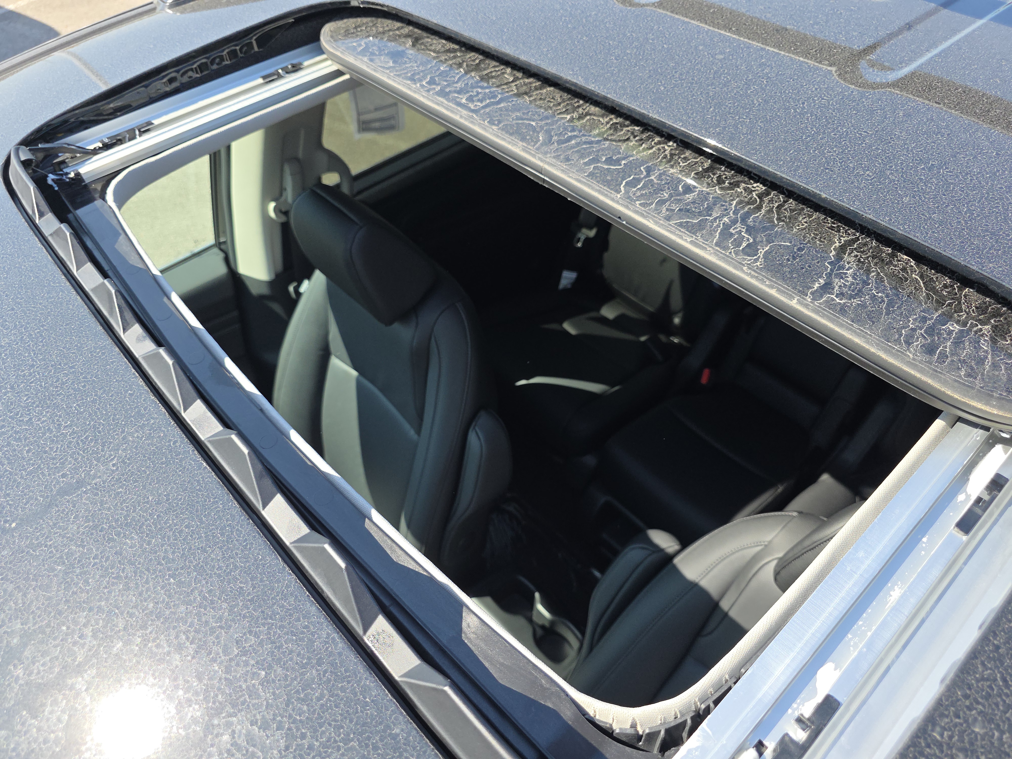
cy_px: 380
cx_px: 506
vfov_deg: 58.9
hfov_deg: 73.9
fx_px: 672
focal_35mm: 23
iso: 80
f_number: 1.7
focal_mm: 6.3
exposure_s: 1/1844
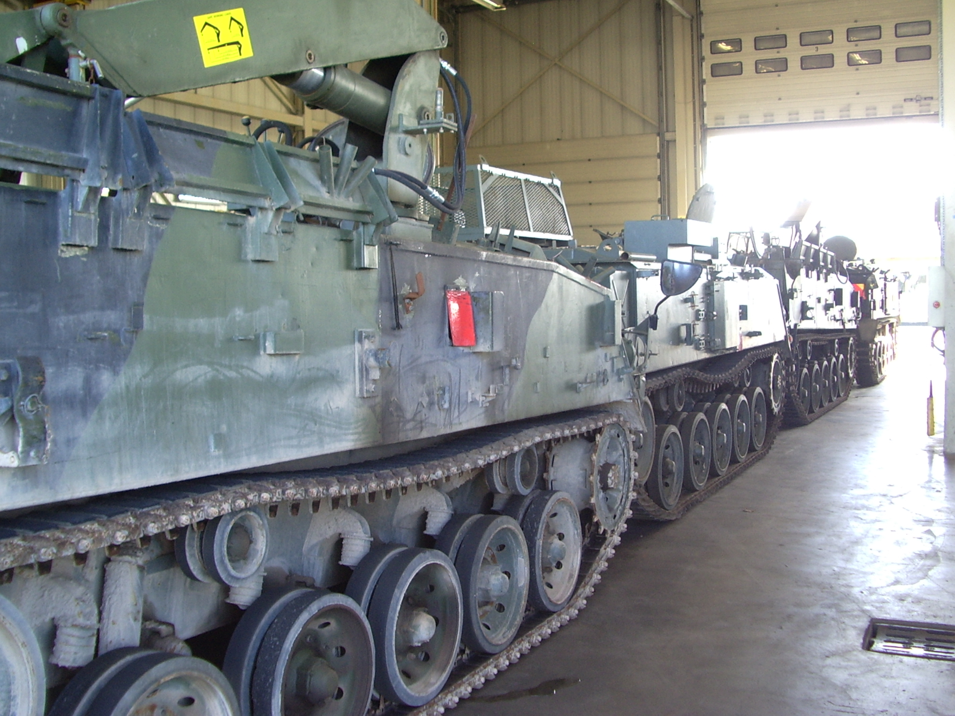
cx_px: 478
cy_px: 358
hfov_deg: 49.0
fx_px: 1048
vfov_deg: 37.7
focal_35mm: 38
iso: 100
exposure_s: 1/40
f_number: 2.6
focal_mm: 5.8
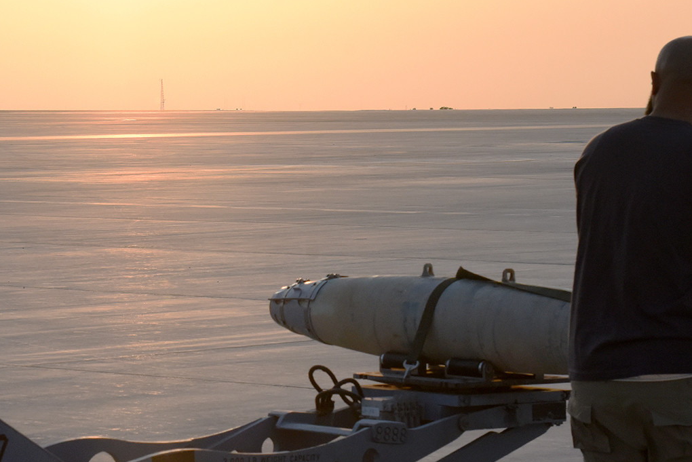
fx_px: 2942
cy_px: 242
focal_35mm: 153
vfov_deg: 9.0
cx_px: 81
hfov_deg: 13.3
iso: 1250
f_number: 9
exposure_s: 1/1250
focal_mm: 65
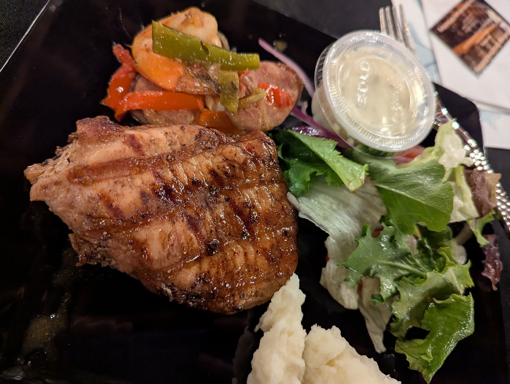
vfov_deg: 56.9
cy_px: 192
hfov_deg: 71.5
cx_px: 255
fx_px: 354
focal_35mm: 24
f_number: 1.85
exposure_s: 1/60
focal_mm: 6.81
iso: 1263
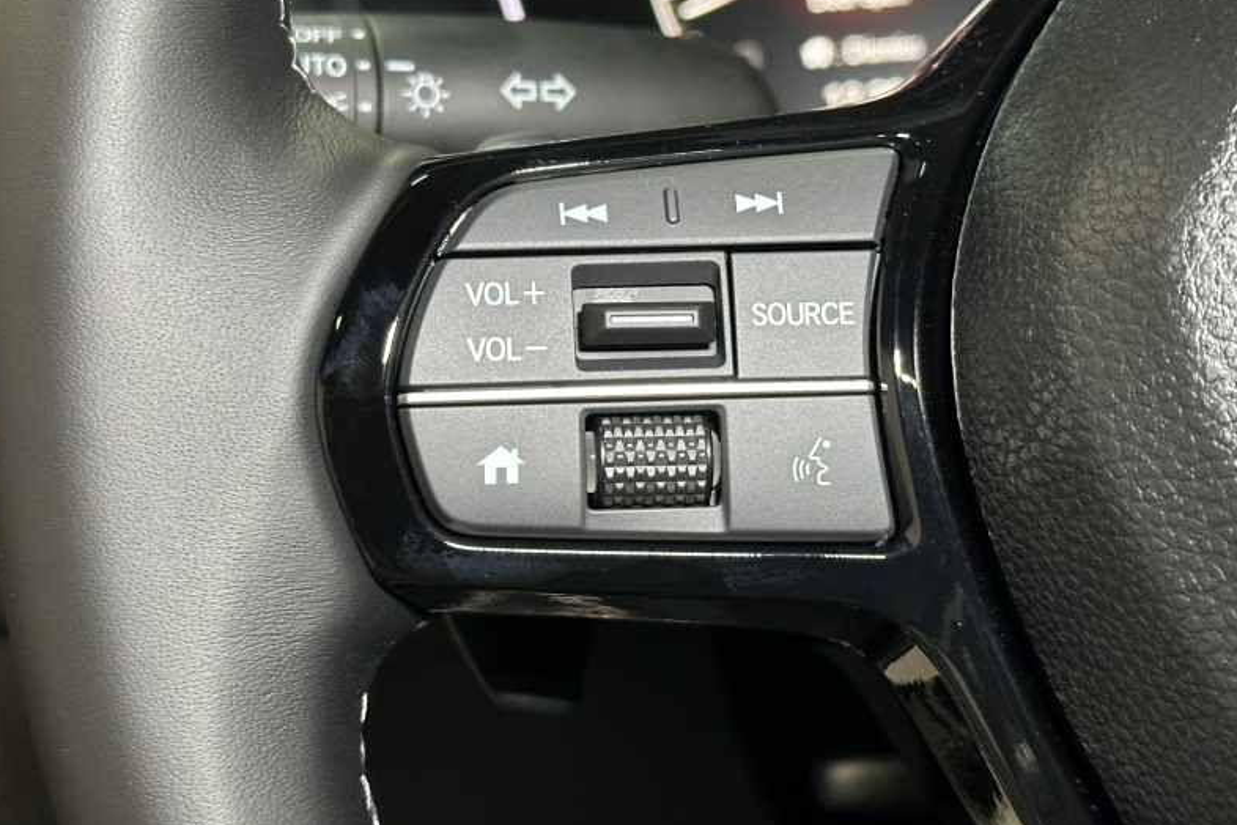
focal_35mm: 65
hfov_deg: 31.0
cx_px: 636
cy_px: 342
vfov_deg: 20.9
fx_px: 2233
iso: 400
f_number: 1.78
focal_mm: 6.86
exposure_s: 1/40
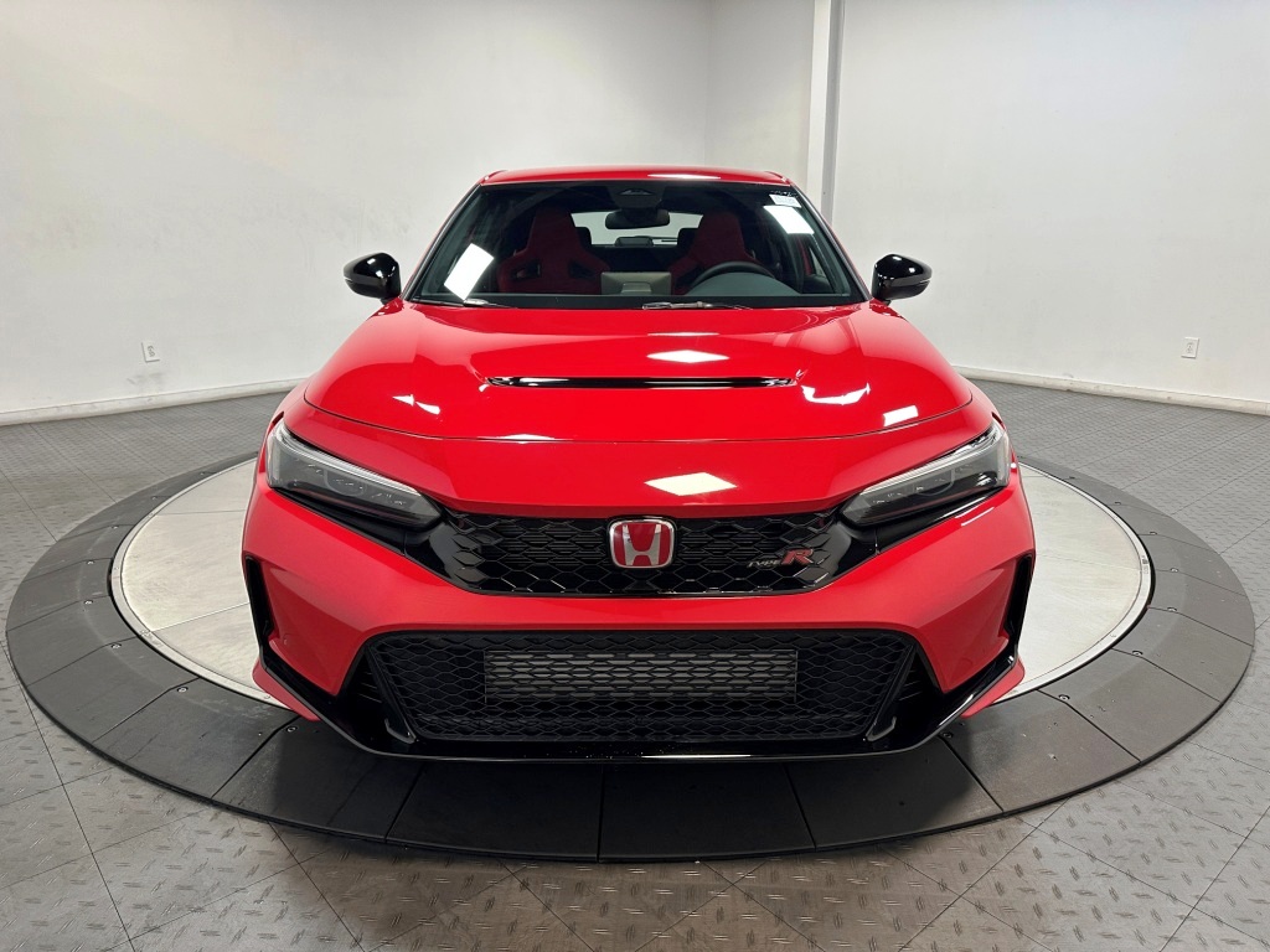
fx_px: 881
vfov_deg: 56.8
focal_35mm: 24
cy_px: 476
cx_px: 635
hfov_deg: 71.6
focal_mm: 6.86
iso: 250
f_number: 1.78
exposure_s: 1/60
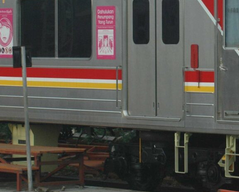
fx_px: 1854
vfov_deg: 5.9
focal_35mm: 262
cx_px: 166
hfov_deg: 7.4
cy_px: 4
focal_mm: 70
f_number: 7.1
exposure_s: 1/200
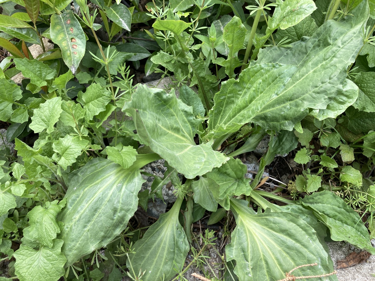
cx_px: 188
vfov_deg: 49.7
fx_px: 303
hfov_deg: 63.4
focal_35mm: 28
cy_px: 140
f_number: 1.8
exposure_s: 1/173
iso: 20
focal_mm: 3.99
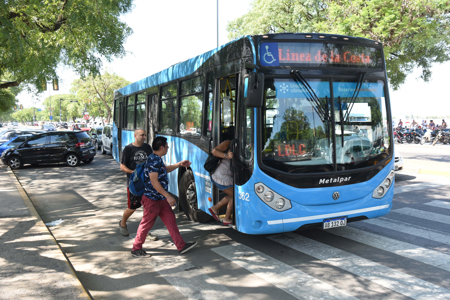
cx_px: 225
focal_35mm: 32
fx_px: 400
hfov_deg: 58.7
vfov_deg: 41.1
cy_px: 150
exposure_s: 1/400
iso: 500
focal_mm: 32
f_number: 5
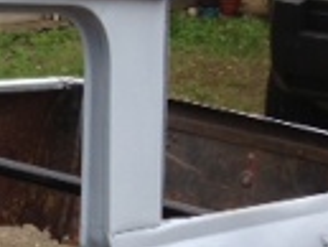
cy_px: 435
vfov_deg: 8.3
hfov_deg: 10.6
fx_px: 1641
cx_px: -290
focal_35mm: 173
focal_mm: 4.28
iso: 50
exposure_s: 1/525
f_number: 2.4
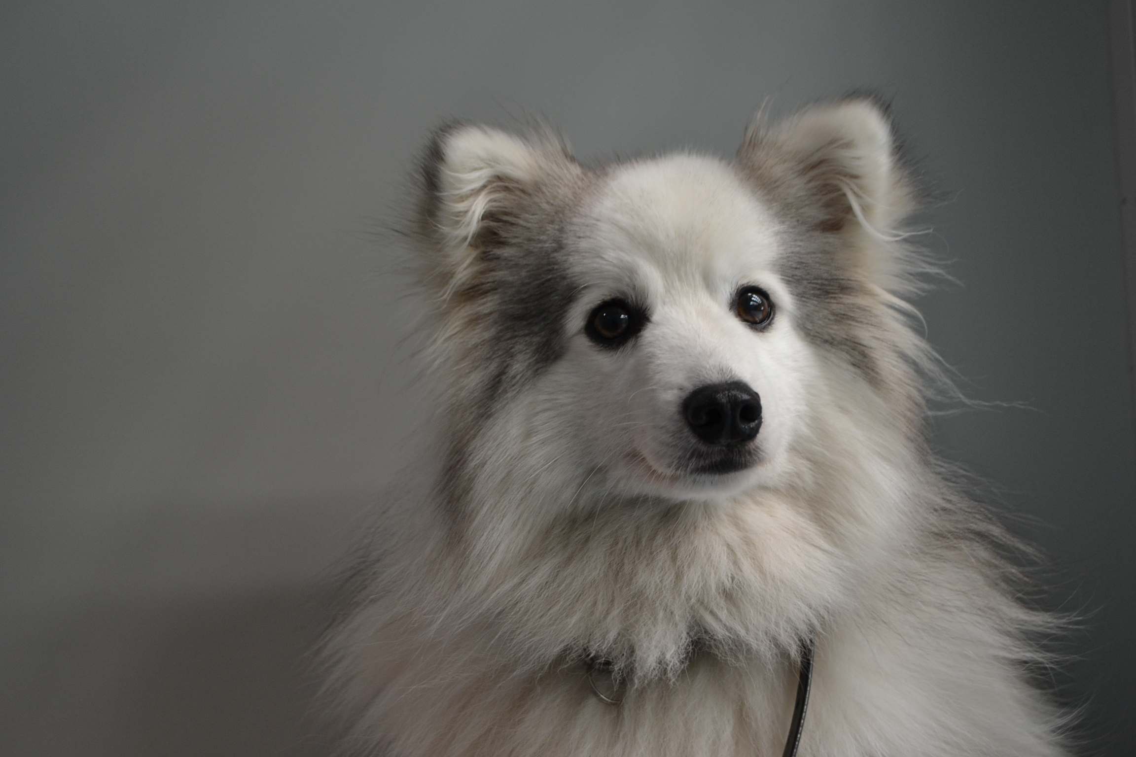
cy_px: 378
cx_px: 568
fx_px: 1799
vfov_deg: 23.8
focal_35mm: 57
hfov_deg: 35.1
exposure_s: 1/60
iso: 500
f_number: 5
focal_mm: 38
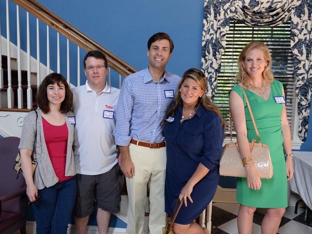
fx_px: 288
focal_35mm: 32
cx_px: 145
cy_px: 116
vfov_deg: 44.2
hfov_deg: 56.7
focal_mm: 29
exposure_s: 1/80
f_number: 4.5
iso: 500
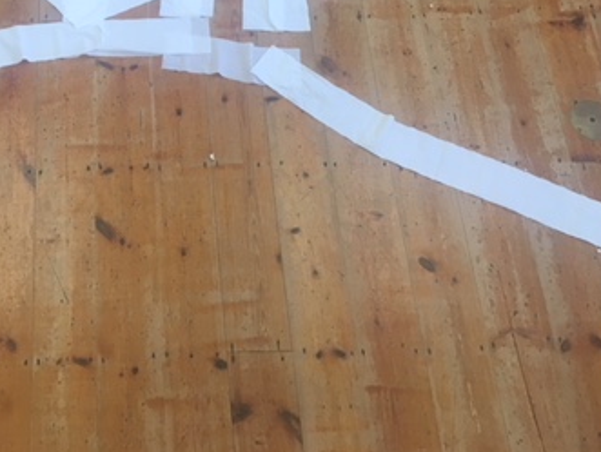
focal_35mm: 56
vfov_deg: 25.2
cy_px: 24
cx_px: 98
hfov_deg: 33.1
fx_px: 973
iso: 32
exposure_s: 1/33
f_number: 2.2
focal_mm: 4.15
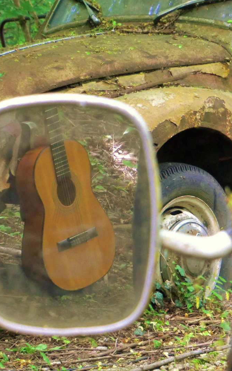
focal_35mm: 206
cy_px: 186
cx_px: 163
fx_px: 2082
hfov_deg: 6.4
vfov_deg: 10.2
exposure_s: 1/25
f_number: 4.6
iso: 400
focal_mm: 25.9
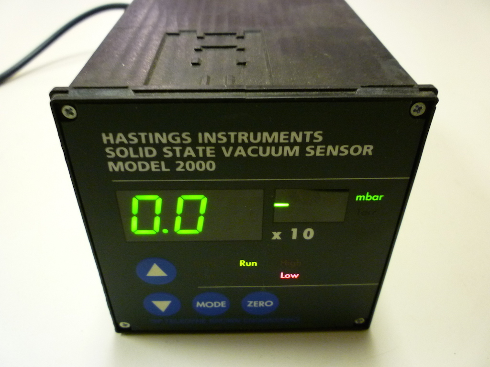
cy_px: 184
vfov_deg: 48.2
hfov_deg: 61.7
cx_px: 245
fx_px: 411
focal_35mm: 29
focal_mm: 5.2
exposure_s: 1/13
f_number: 3.3
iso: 400
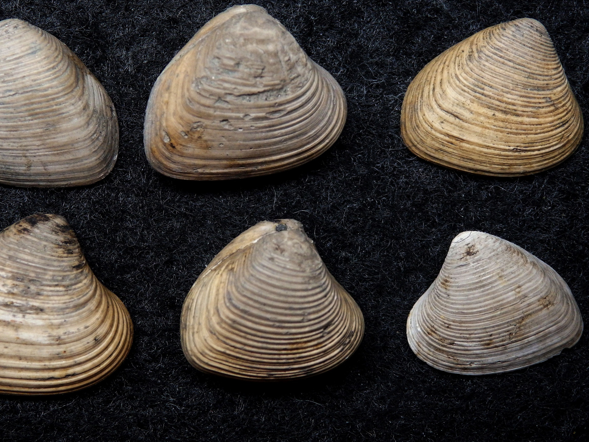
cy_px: 187
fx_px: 1344
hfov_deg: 24.7
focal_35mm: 79
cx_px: 263
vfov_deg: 18.6
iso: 400
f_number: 4.4
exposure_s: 1/100
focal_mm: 11.9
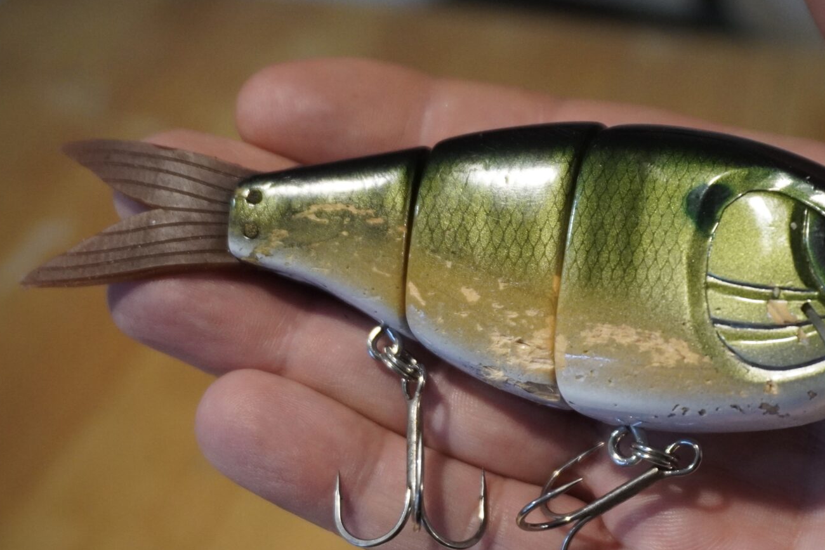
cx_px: 600
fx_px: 1462
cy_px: 299
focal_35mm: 64
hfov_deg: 31.1
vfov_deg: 21.3
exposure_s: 1/160
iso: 2000
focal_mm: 27
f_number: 4.5
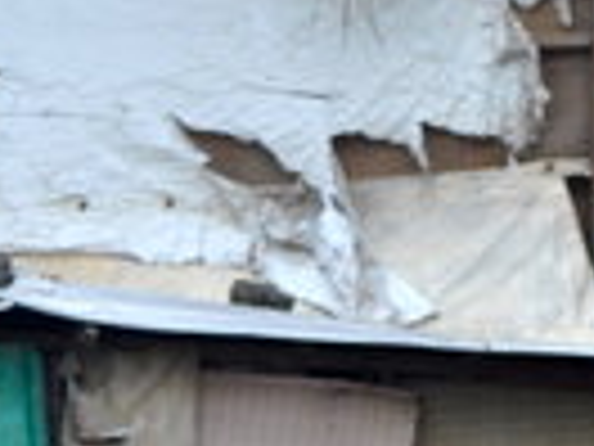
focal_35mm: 615
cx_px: 32
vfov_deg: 2.4
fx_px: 10549
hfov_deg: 3.2
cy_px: 1469
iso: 200
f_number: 8
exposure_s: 1/250
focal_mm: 55
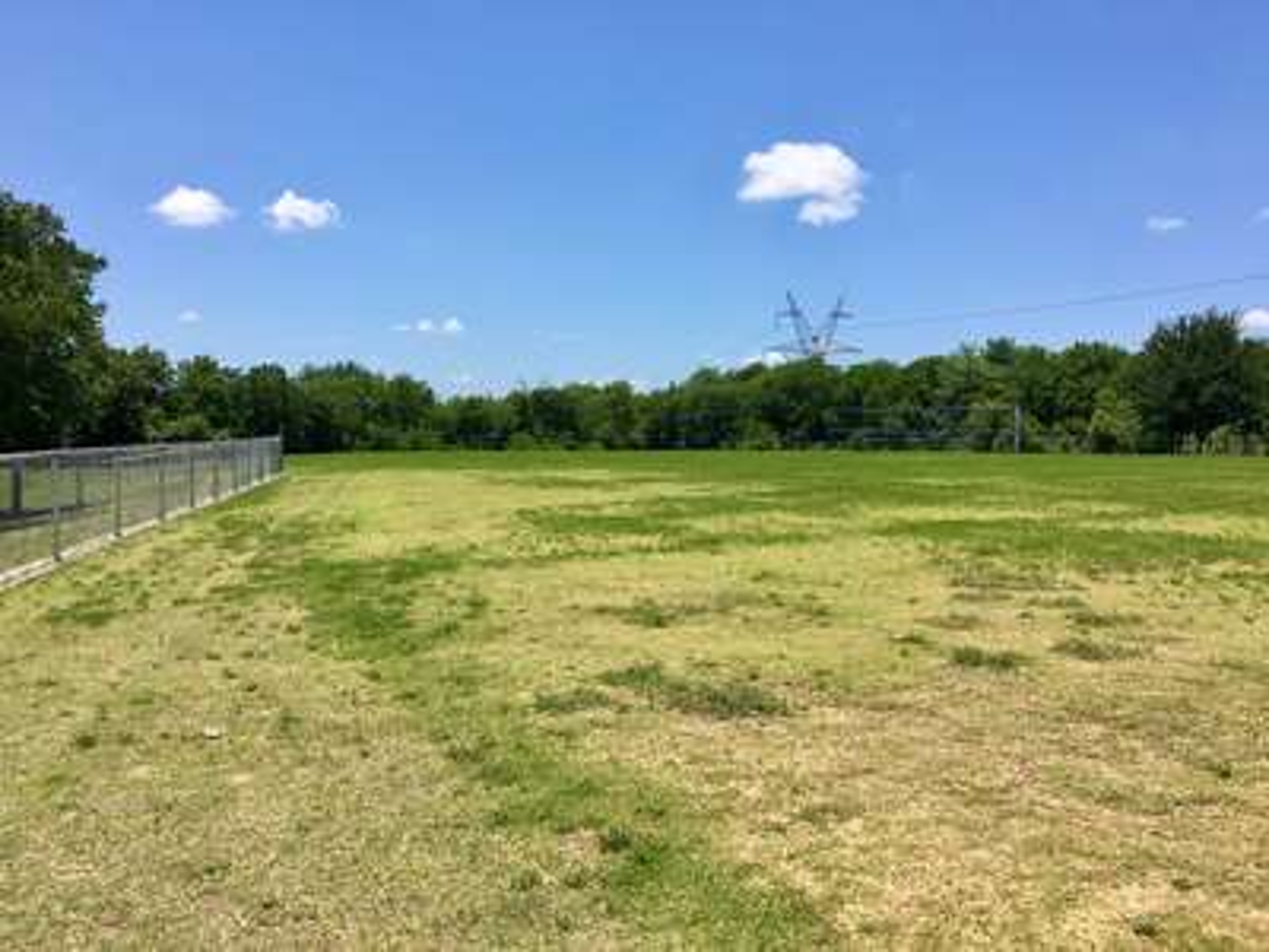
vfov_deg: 48.2
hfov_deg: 61.7
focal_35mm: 29
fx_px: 1063
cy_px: 476
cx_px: 634
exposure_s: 1/1789
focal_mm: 4.15
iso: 25
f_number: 2.2
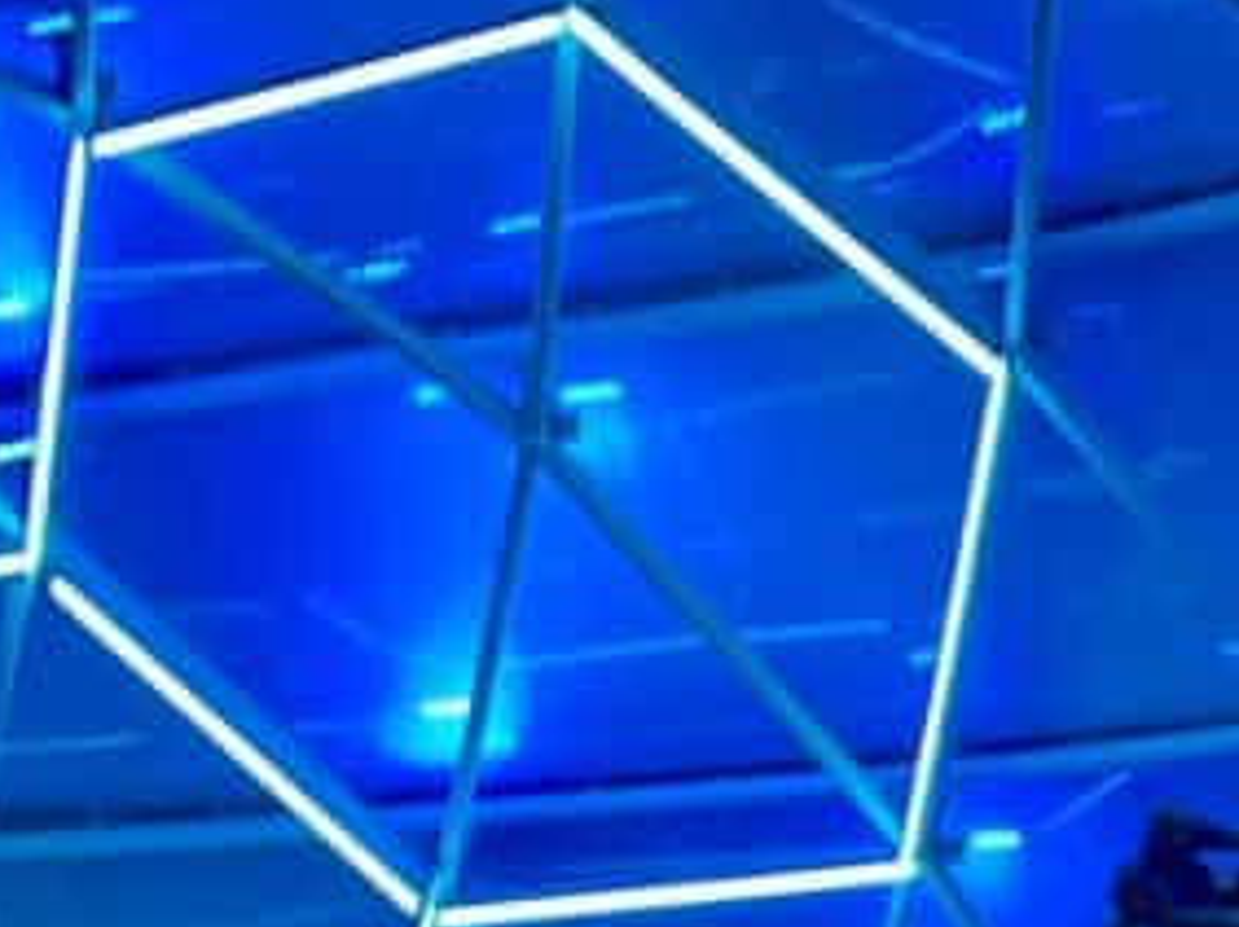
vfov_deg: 10.6
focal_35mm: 133
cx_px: 1243
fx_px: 4756
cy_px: 1551
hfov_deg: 14.6
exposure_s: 1/58
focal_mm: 5.7
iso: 250
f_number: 1.5
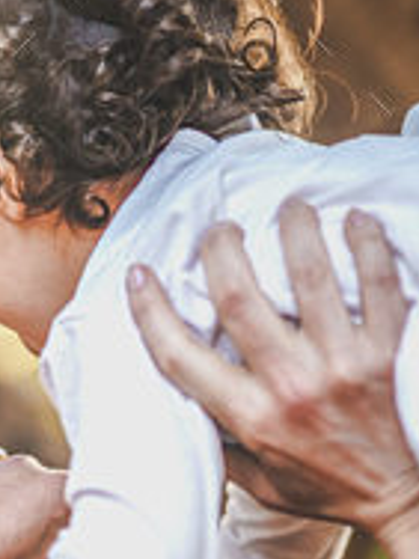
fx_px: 2679
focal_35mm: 166
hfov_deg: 8.9
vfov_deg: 11.8
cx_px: 157
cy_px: 480
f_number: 1.8
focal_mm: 55
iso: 500
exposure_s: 1/640
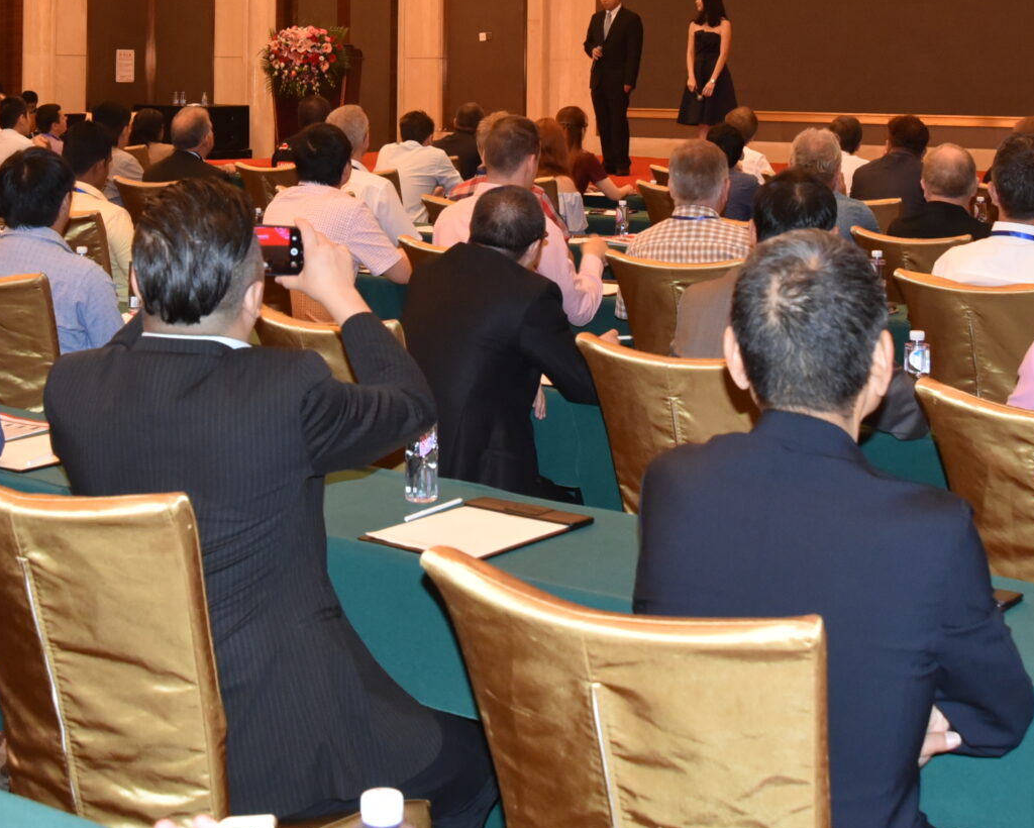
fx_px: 1867
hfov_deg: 30.9
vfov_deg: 24.1
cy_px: 33
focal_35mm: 61
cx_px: 476
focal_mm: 26
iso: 2500
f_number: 6.3
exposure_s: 1/60
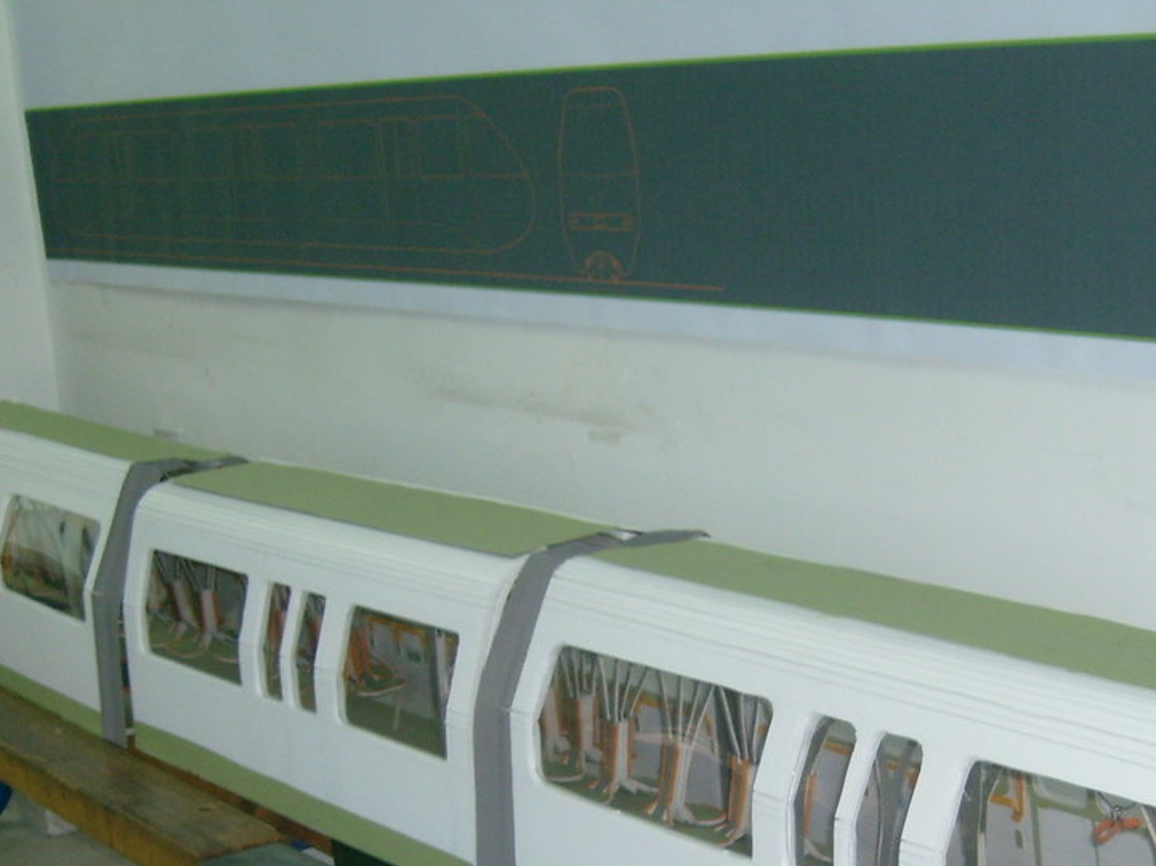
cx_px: 755
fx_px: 2270
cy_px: 839
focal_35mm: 68
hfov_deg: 28.4
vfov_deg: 21.0
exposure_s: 1/45
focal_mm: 5.8
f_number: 2.8
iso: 100
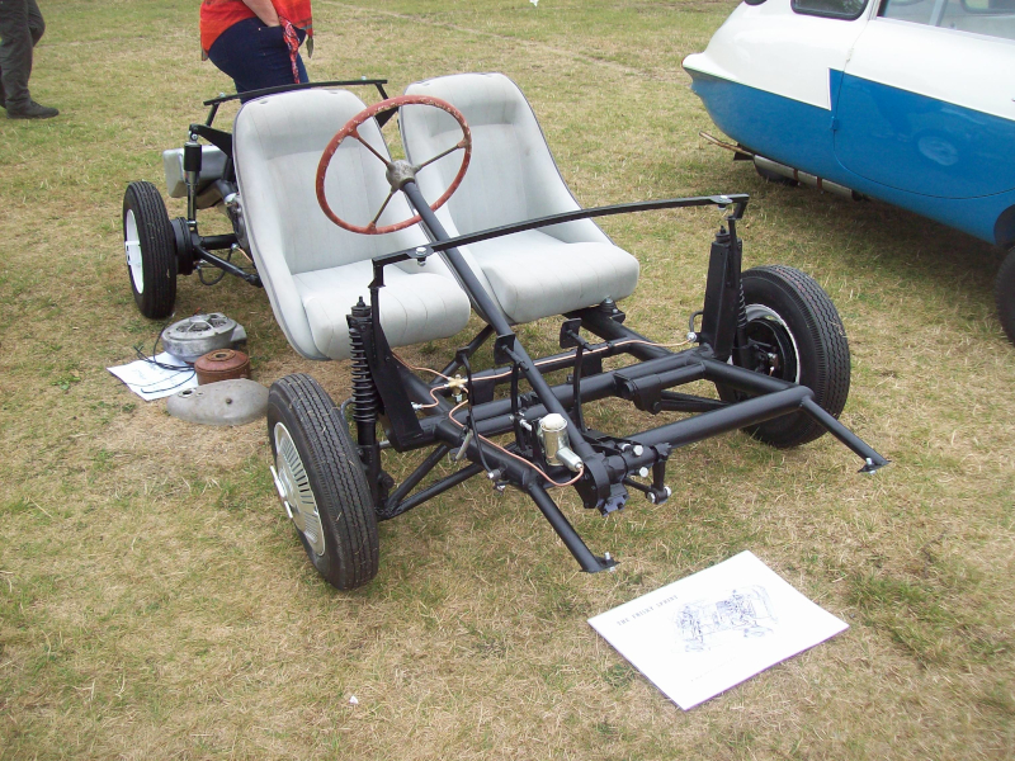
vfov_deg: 39.7
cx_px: 508
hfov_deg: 51.4
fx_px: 1056
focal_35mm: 36
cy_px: 380
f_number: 2.7
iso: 80
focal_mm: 6
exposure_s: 1/204
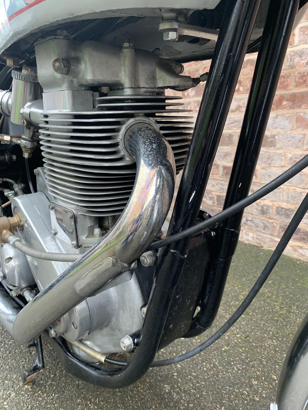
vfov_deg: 67.3
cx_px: 154
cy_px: 205
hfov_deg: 53.1
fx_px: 308
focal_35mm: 26
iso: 80
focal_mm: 4.25
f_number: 1.8
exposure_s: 1/121
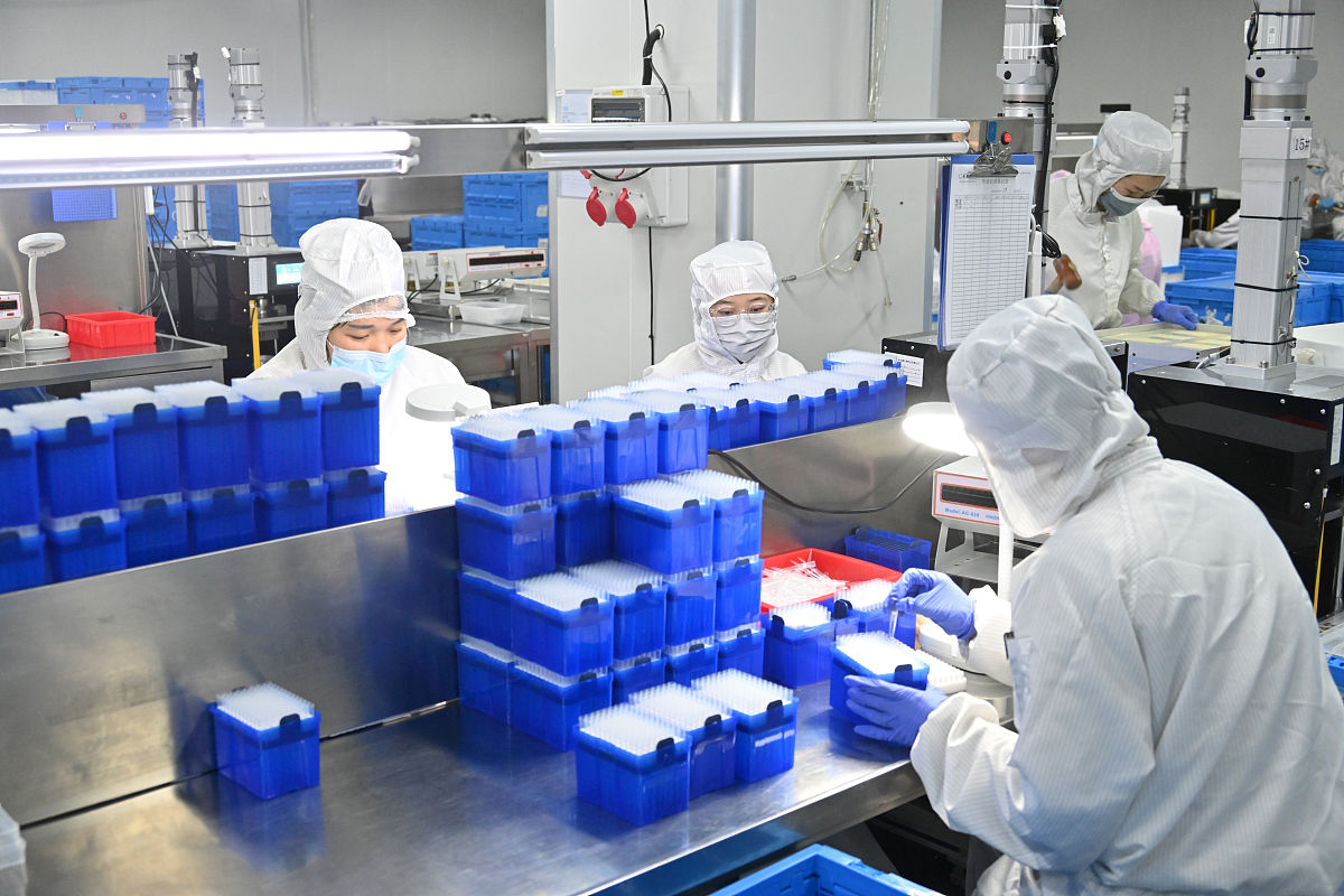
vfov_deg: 31.2
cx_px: 672
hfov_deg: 45.4
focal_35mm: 43
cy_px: 448
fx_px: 1605
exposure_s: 1/160
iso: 3200
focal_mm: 43
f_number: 5.3
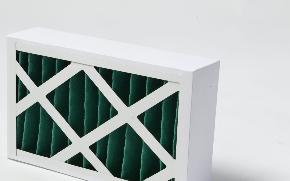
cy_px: 107
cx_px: 110
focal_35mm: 106
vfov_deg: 12.3
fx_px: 838
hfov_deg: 19.6
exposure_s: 1/200
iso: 640
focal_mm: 70
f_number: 22
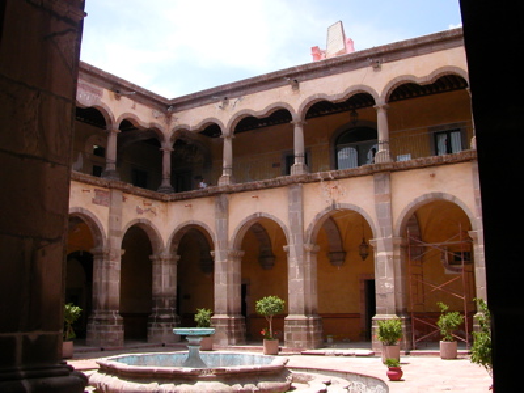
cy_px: 196
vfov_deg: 38.7
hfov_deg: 50.1
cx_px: 262
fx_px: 560
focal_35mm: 37
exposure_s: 1/401
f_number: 4.5
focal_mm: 5.6
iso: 100
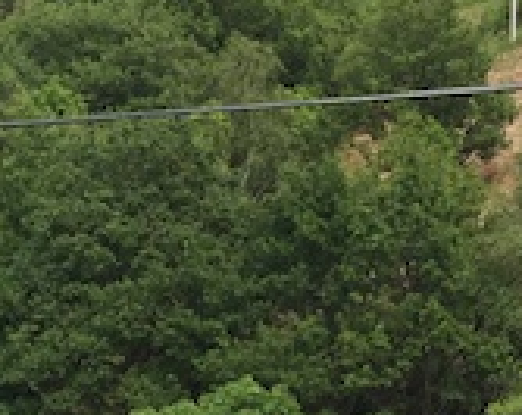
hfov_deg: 14.2
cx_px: 181
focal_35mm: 136
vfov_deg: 10.4
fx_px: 2097
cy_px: 842
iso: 32
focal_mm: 4.15
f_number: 2.2
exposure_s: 1/694
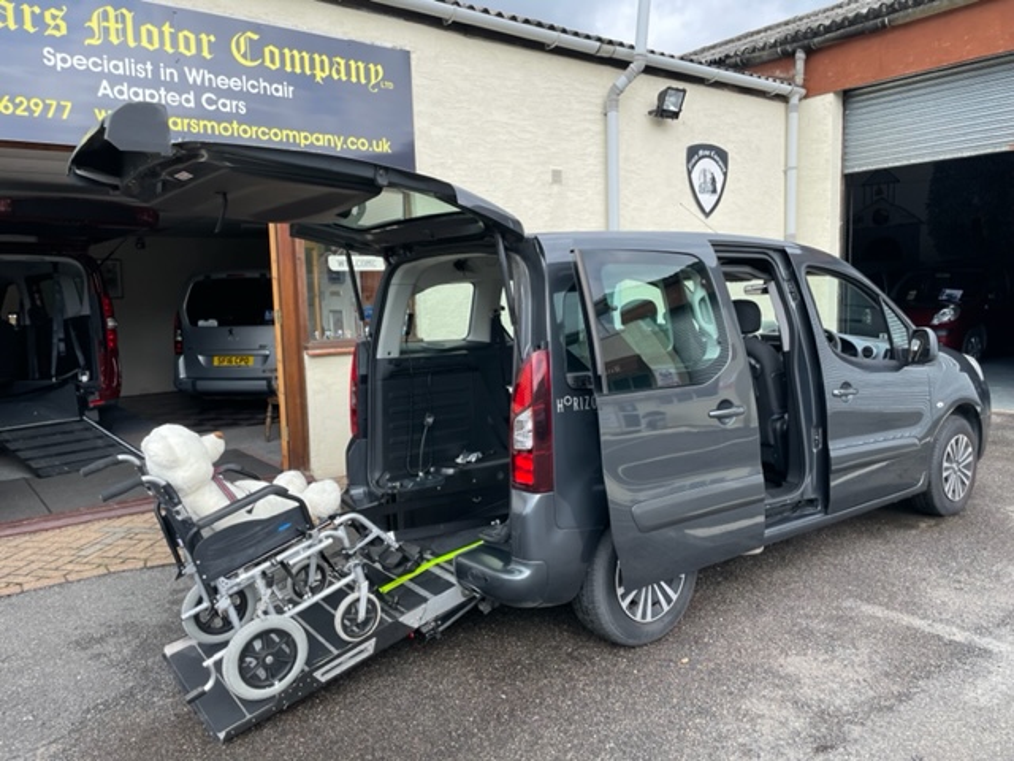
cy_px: 380
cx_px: 507
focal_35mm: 26
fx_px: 762
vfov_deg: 53.1
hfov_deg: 67.3
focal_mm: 4.2
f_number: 1.6
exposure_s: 1/1043
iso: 32
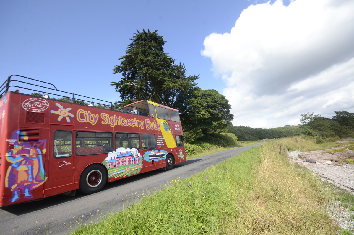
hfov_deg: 100.5
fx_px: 147
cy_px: 118
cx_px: 177
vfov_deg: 77.1
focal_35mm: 15
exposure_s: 1/400
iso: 400
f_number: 10
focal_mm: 10
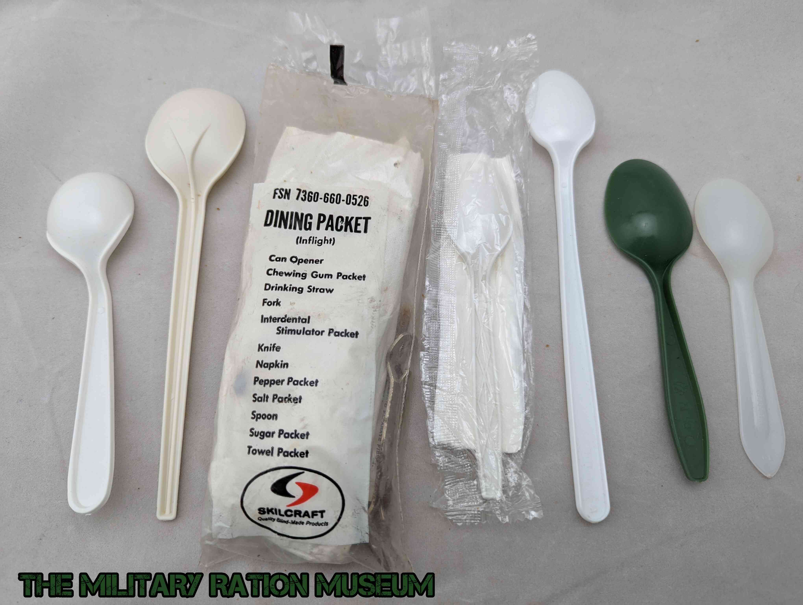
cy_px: 302
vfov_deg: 56.9
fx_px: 558
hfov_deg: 71.5
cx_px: 402
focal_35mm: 24
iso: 65
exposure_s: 1/120
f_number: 1.85
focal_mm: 6.81
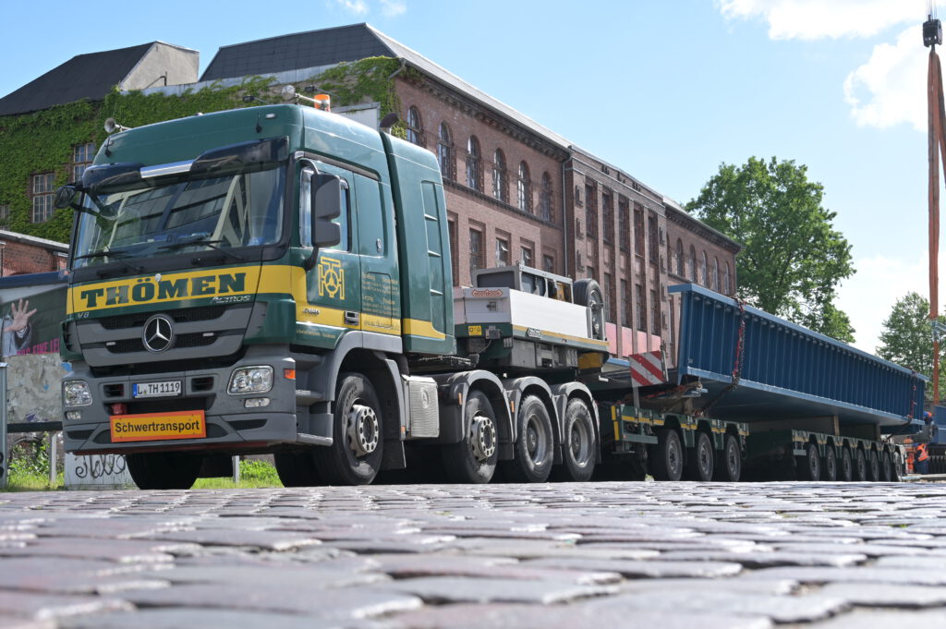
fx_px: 1365
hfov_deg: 38.2
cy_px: 314
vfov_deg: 25.9
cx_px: 473
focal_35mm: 52
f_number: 9
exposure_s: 1/160
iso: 100
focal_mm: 52
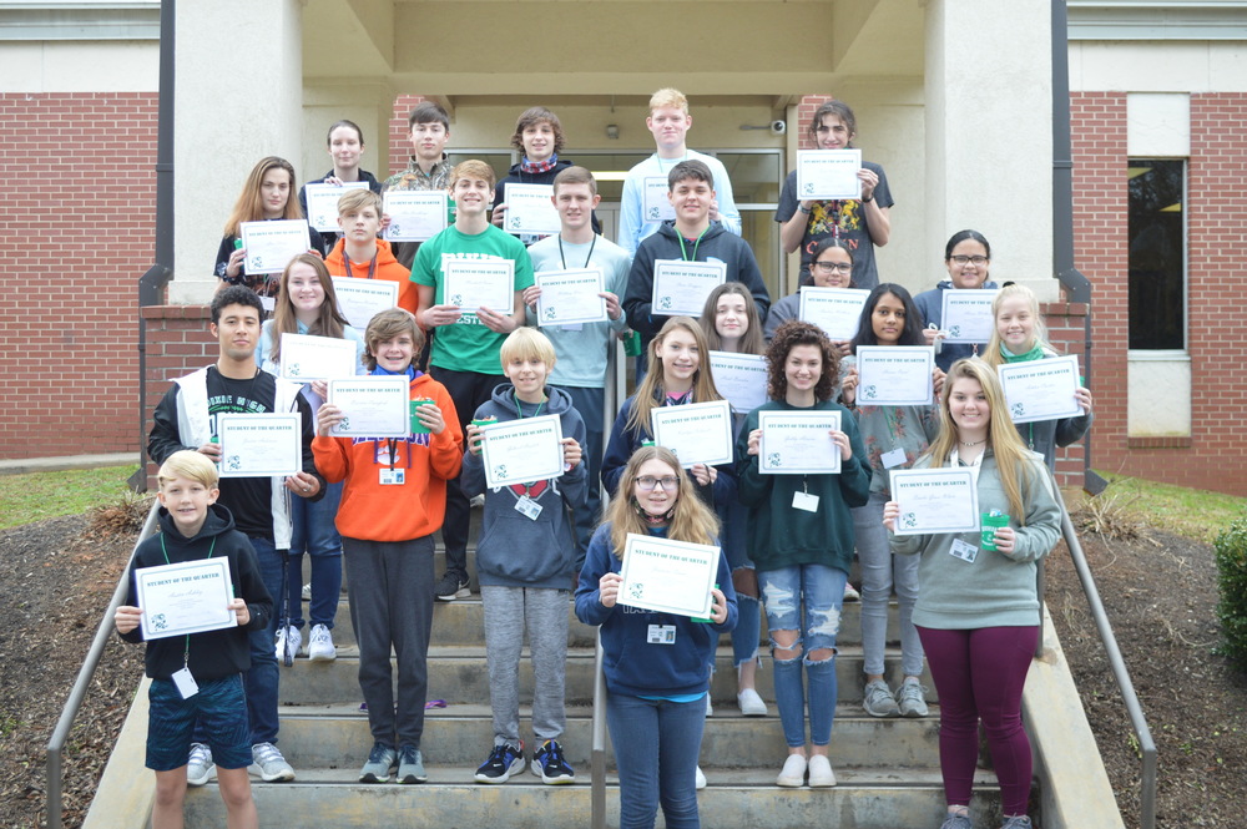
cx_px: 624
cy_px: 414
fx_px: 1557
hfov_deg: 43.6
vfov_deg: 29.8
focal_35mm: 45
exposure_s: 1/500
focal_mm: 30
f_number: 4.5
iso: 400
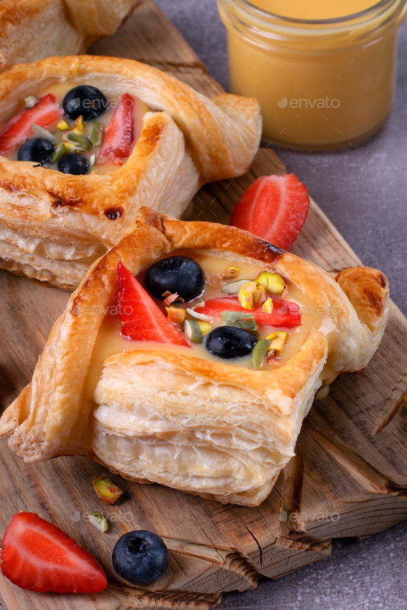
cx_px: 204
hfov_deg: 18.2
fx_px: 1272
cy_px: 305
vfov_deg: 27.0
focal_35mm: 75
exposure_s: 1/160
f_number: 13
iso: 100
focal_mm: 50
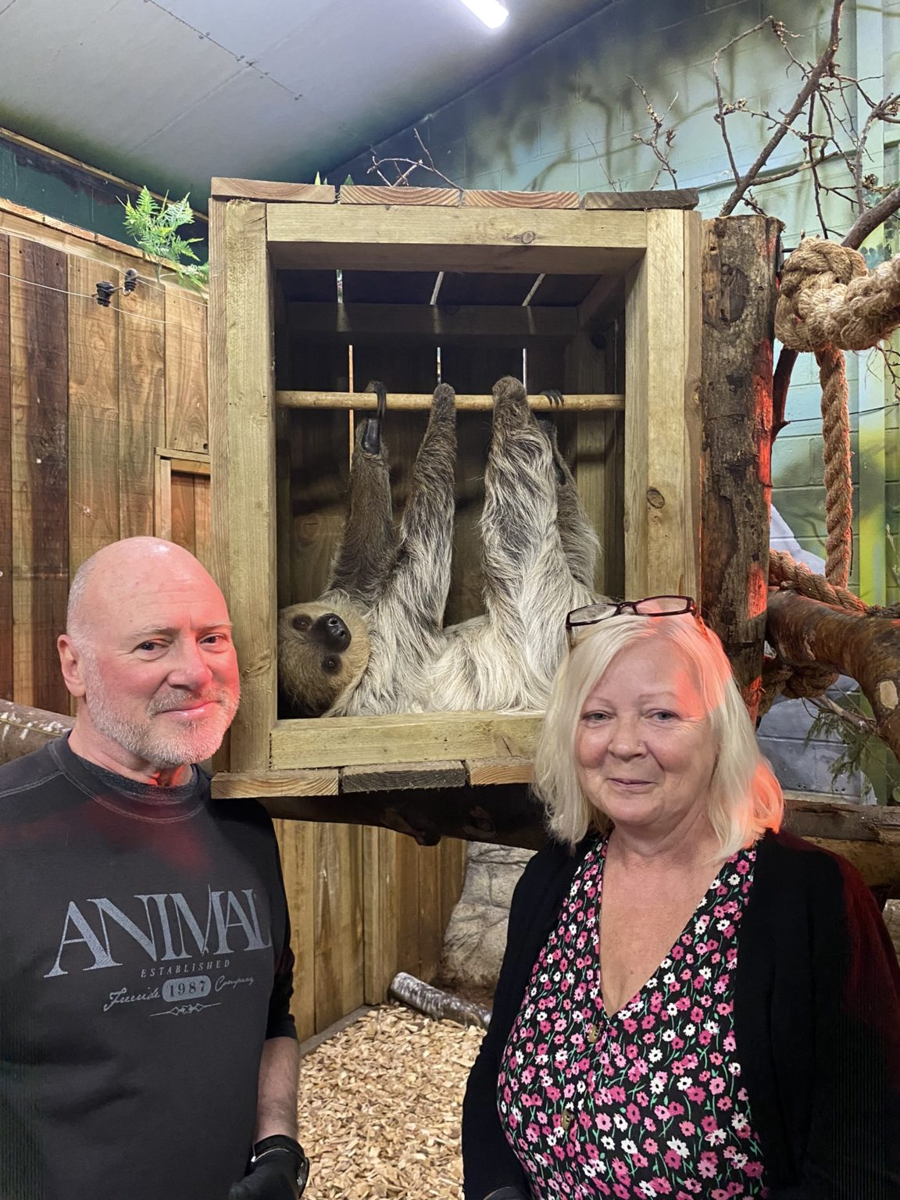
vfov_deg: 67.3
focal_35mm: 26
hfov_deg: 53.1
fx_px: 901
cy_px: 600
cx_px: 450
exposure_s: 1/50
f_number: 1.8
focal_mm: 4.25
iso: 400
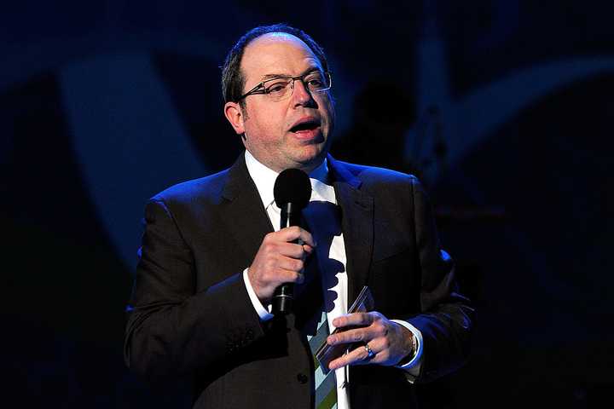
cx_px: 307
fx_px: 3070
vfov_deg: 7.6
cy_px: 204
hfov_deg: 11.4
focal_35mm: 180
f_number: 4
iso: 4000
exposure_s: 1/160
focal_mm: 180
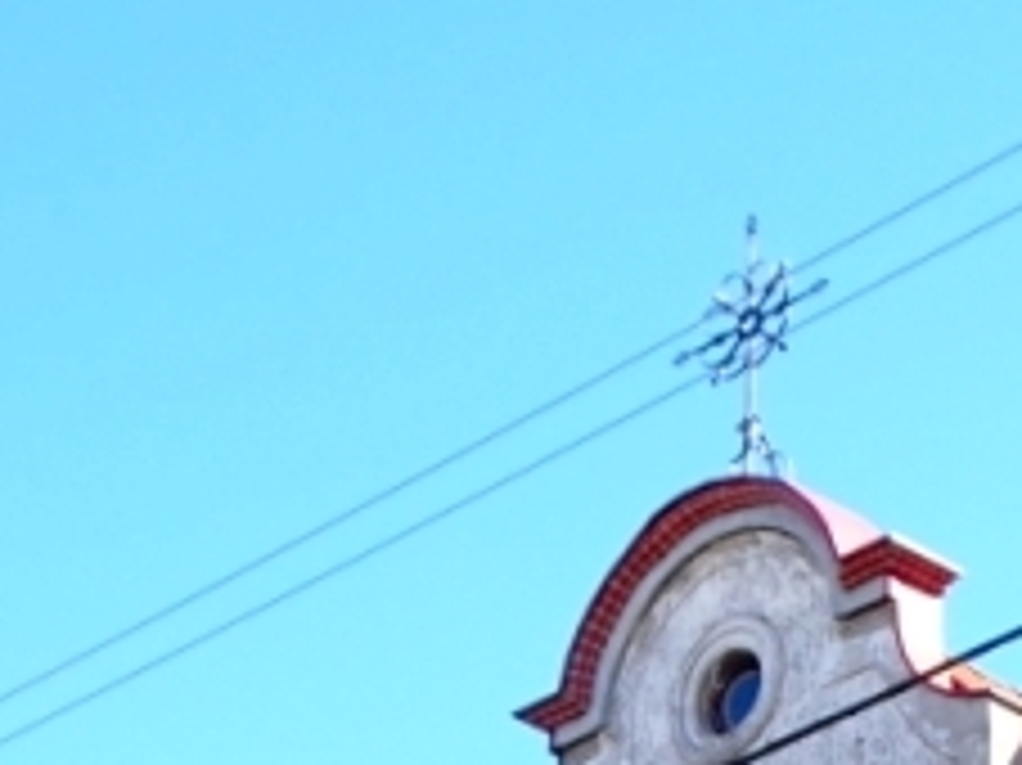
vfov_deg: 9.9
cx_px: 1247
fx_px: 4131
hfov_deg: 13.7
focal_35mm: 140
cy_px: 1454
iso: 80
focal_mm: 5.26
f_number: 4
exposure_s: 1/200
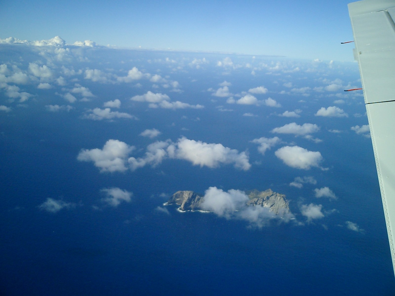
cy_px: 148
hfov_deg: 51.4
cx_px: 198
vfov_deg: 39.7
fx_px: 411
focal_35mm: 36
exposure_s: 1/1600
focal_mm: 7.5
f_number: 3.2
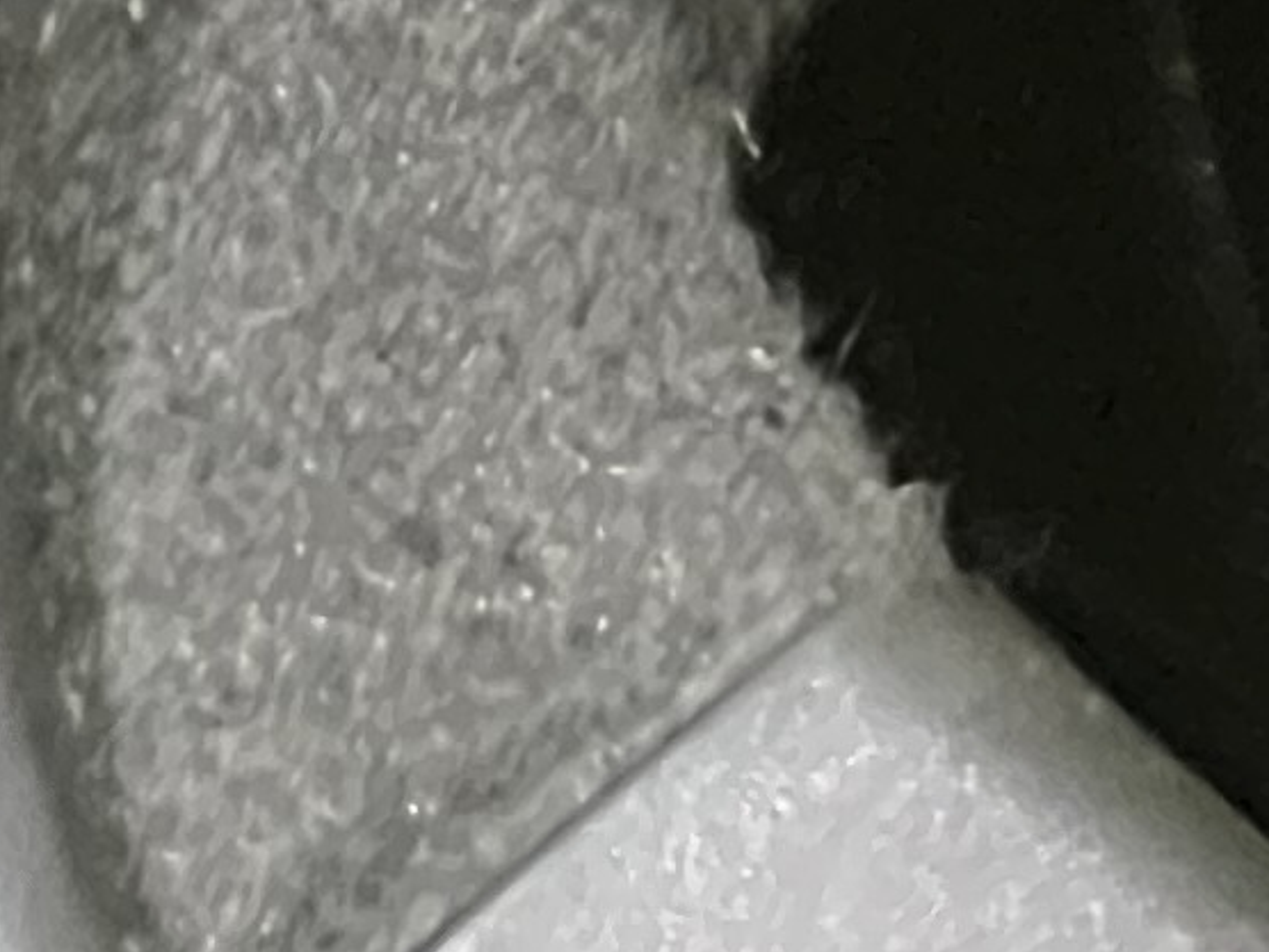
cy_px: -774
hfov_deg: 3.5
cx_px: 3780
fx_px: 20456
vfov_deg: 2.7
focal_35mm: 558
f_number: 2.8
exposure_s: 1/20
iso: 1600
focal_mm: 9
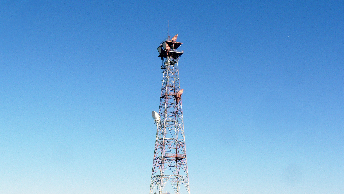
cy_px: 129
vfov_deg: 23.4
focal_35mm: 51
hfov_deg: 40.6
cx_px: 174
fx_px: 465
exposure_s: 1/500
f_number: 5.6
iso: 80
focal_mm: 7.7
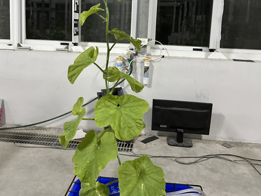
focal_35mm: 33
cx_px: 131
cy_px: 57
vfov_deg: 42.0
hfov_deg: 55.4
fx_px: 249
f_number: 1.78
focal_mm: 6.86
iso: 800
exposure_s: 1/40
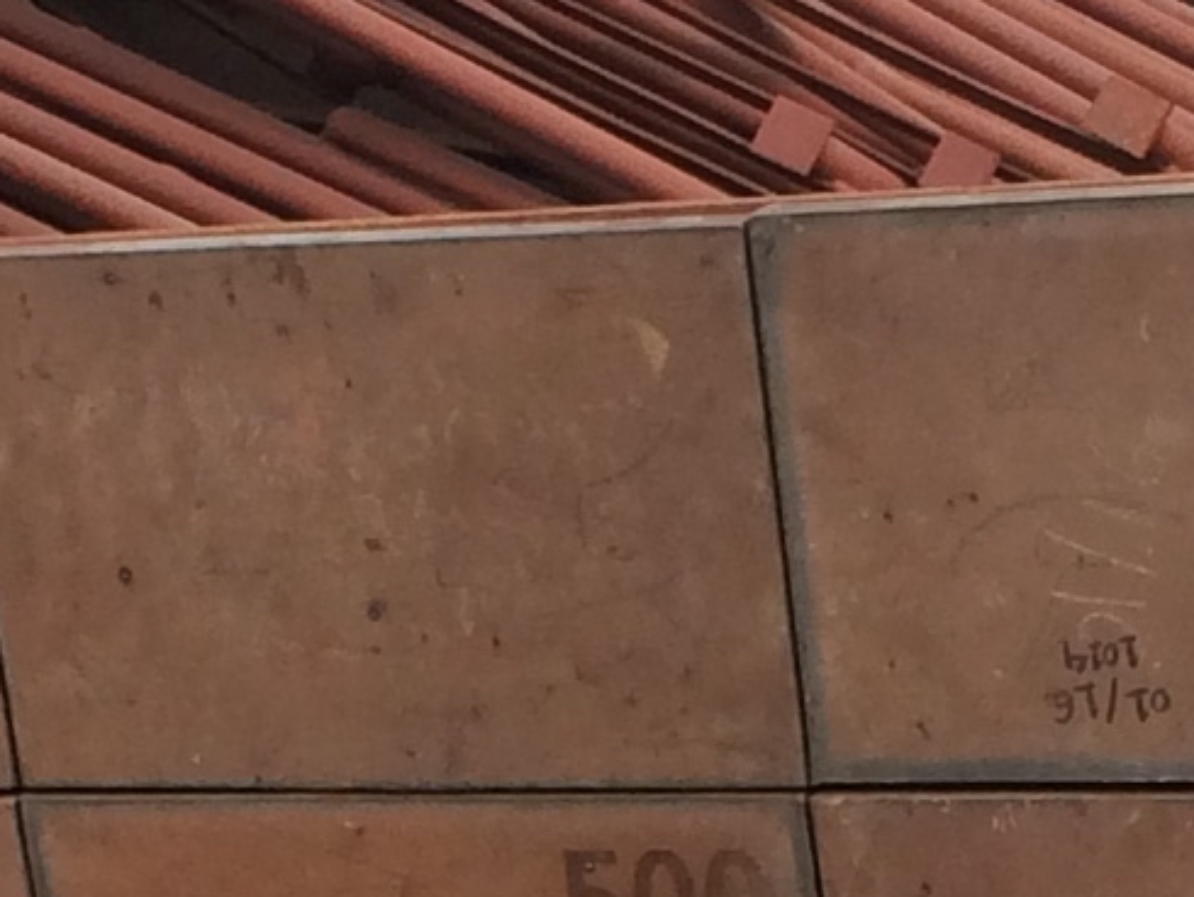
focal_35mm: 193
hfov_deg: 10.2
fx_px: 6660
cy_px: 1967
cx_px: 480
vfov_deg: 7.3
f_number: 2.2
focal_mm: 4.15
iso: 32
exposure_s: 1/612
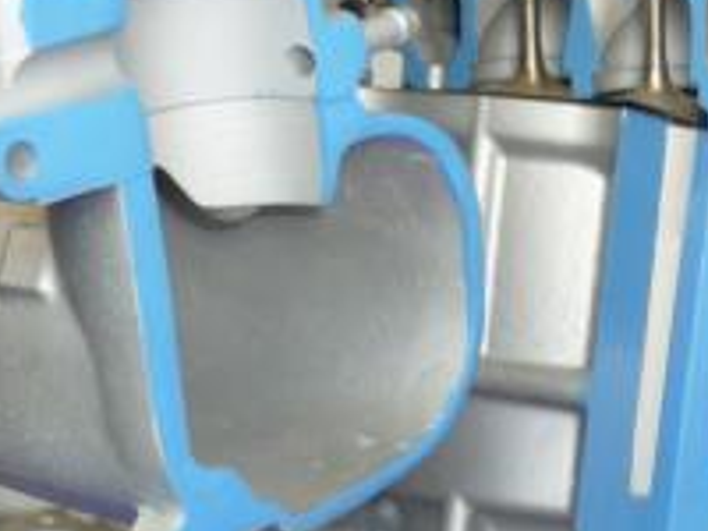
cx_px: 818
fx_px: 2536
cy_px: 669
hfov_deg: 15.4
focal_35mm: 124
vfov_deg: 11.7
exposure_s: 1/30
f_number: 3.6
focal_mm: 5.5
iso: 125
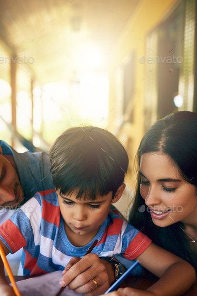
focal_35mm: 52
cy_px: 205
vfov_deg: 37.6
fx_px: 427
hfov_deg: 26.0
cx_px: 85
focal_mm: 35
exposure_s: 1/1000
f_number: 2.2
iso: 200
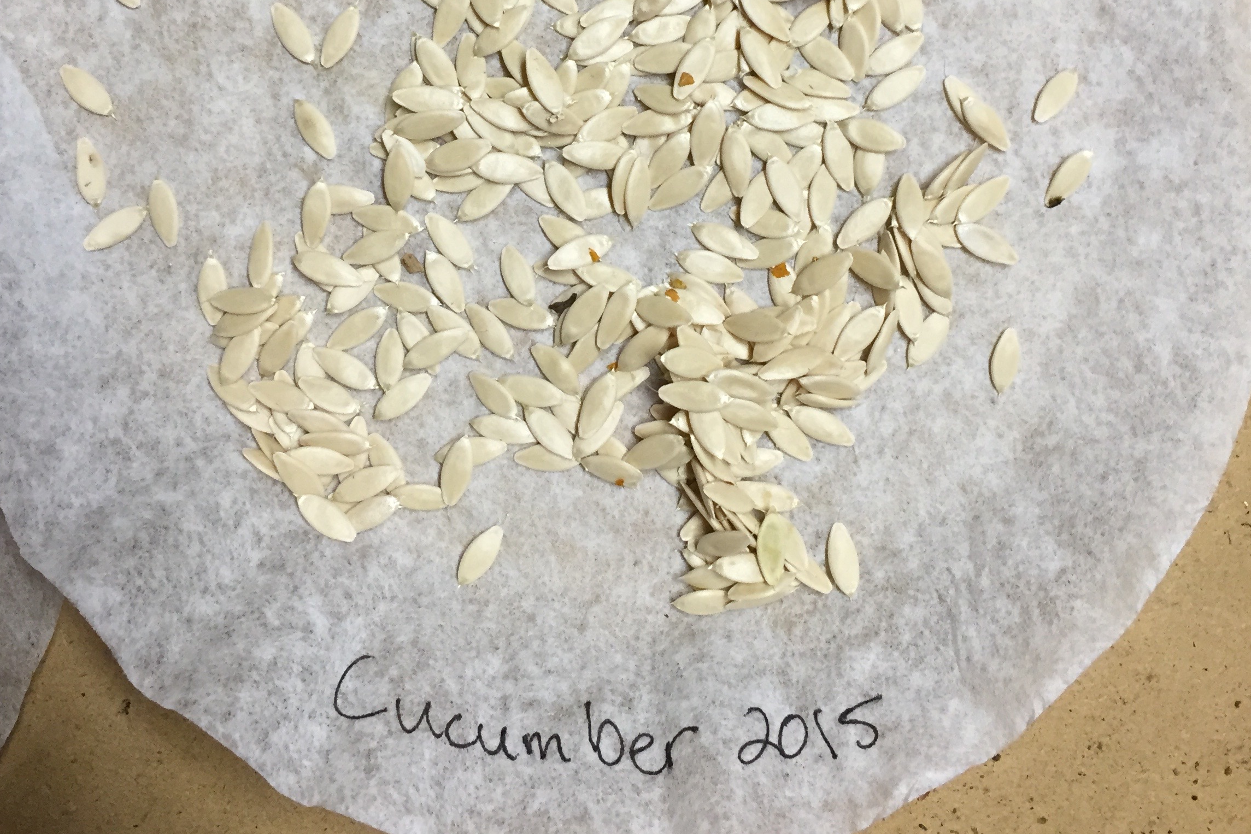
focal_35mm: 43
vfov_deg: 30.6
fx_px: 1494
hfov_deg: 45.4
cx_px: 591
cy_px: 205
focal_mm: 4.15
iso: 50
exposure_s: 1/30
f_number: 2.2
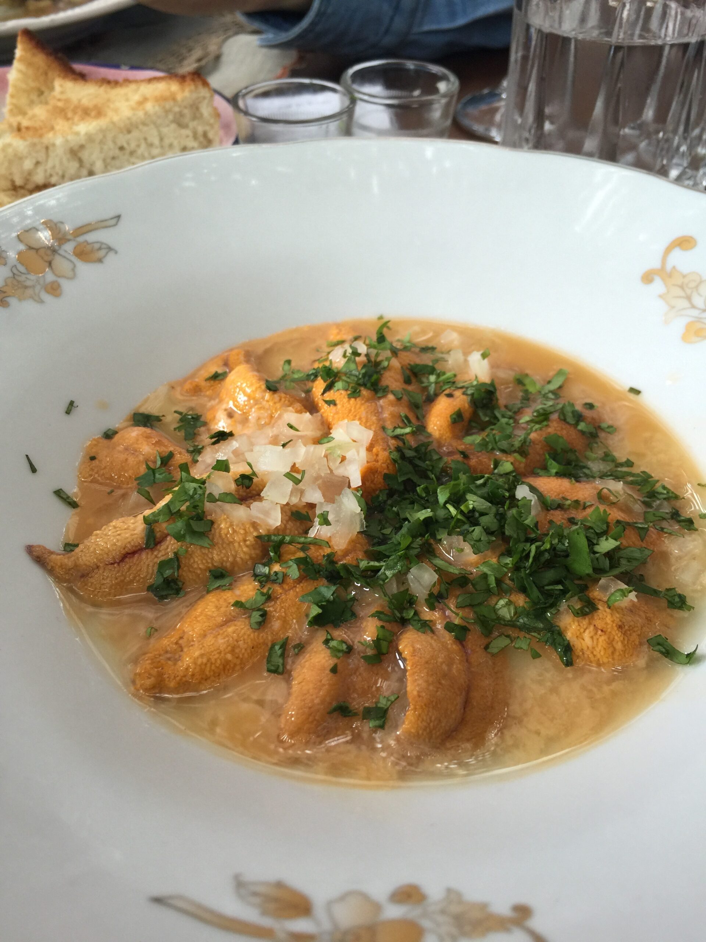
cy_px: 471
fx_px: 789
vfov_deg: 61.7
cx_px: 353
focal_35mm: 29
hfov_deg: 48.2
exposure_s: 1/33
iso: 40
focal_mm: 4.15
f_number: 2.2
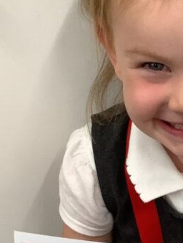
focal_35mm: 93
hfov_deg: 15.4
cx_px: 210
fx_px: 655
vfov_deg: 20.9
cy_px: 187
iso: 100
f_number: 2.4
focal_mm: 3.3
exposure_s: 1/50
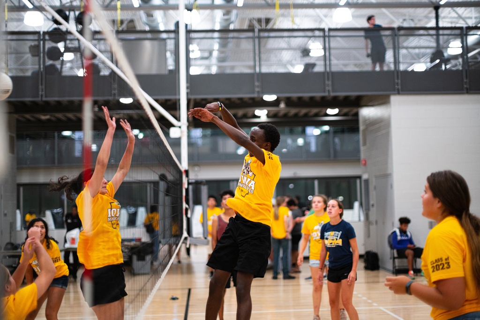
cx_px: 240
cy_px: 160
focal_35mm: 50
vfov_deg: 27.0
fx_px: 667
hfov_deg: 39.6
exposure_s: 1/640
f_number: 1.3
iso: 1600
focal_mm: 50
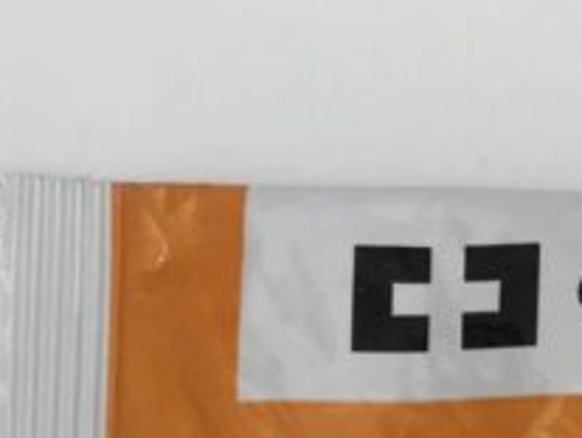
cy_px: 865
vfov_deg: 10.2
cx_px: 995
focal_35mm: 135
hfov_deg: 13.3
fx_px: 2274
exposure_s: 1/120
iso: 25
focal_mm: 3.99
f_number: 1.8
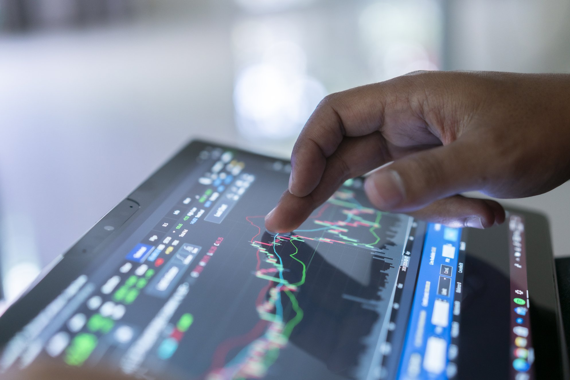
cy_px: 190
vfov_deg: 24.6
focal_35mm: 55
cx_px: 285
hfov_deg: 36.2
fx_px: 871
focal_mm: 55
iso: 800
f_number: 2.5
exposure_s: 1/60
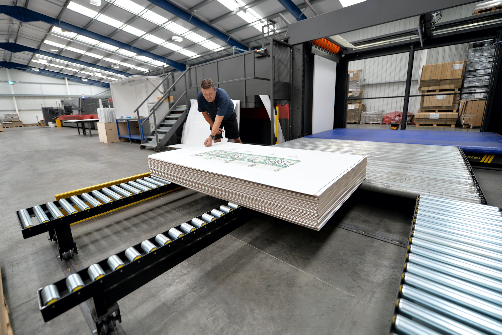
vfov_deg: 77.3
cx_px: 251
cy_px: 168
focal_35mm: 15
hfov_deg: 100.4
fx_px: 209
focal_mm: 15
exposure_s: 1/160
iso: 400
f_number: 3.2
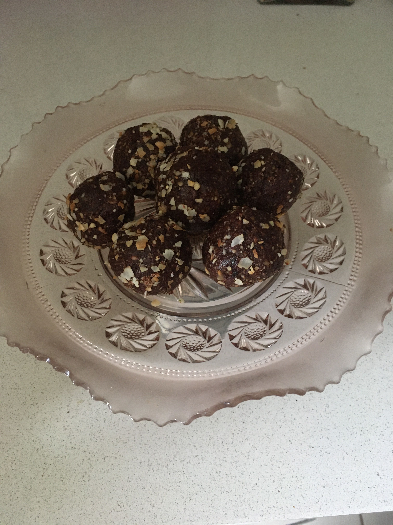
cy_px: 262
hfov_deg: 48.2
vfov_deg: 61.7
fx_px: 439
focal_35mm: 29
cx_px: 196
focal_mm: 4.15
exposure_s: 1/17
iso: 200
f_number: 2.2
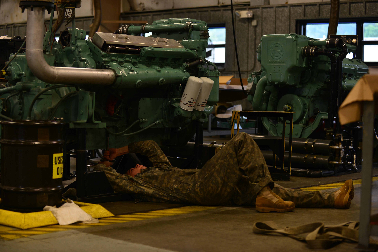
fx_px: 735
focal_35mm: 70
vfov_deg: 19.5
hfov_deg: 28.8
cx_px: 189
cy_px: 126
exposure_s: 1/100
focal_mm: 70
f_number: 3.2
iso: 400
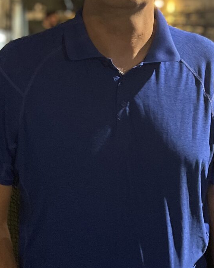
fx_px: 610
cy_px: 68
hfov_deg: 19.2
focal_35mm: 77
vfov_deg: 24.5
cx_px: 227
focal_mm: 4.2
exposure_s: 1/30
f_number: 1.6
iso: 800
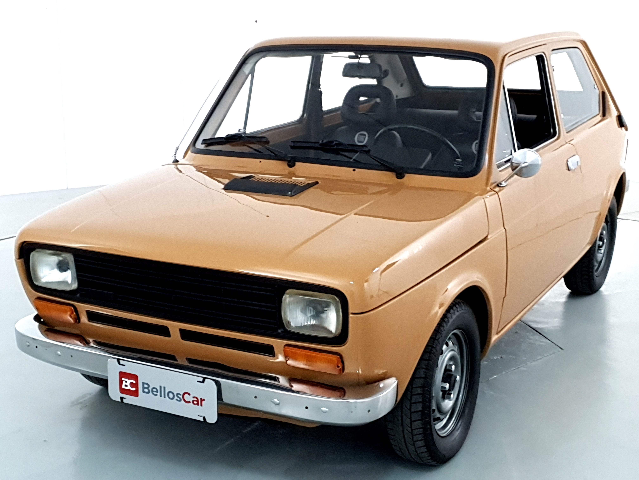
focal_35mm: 26
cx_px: 320
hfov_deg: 67.3
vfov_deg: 53.1
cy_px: 240
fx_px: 480
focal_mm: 4.32
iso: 160
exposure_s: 1/60
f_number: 1.5
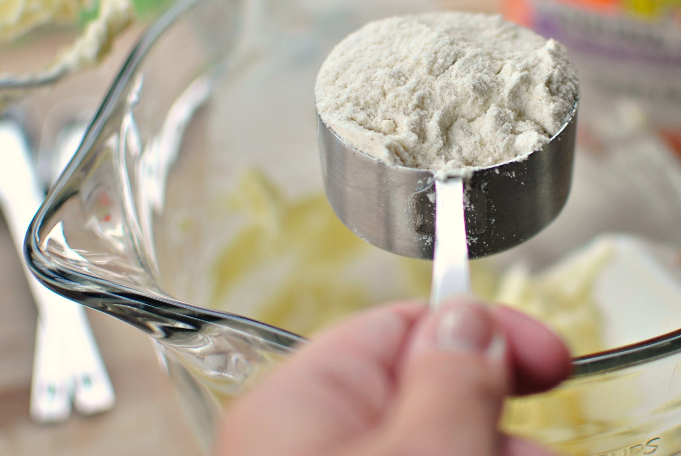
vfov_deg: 17.3
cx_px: 450
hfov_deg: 25.6
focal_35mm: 79
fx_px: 1492
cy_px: 125
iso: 100
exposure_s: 1/320
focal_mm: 35
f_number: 1.8
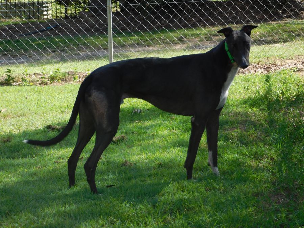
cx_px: 152
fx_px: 1300
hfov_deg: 13.3
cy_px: 114
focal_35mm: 148
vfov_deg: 10.0
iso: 180
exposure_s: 1/250
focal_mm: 26.3
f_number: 5.1
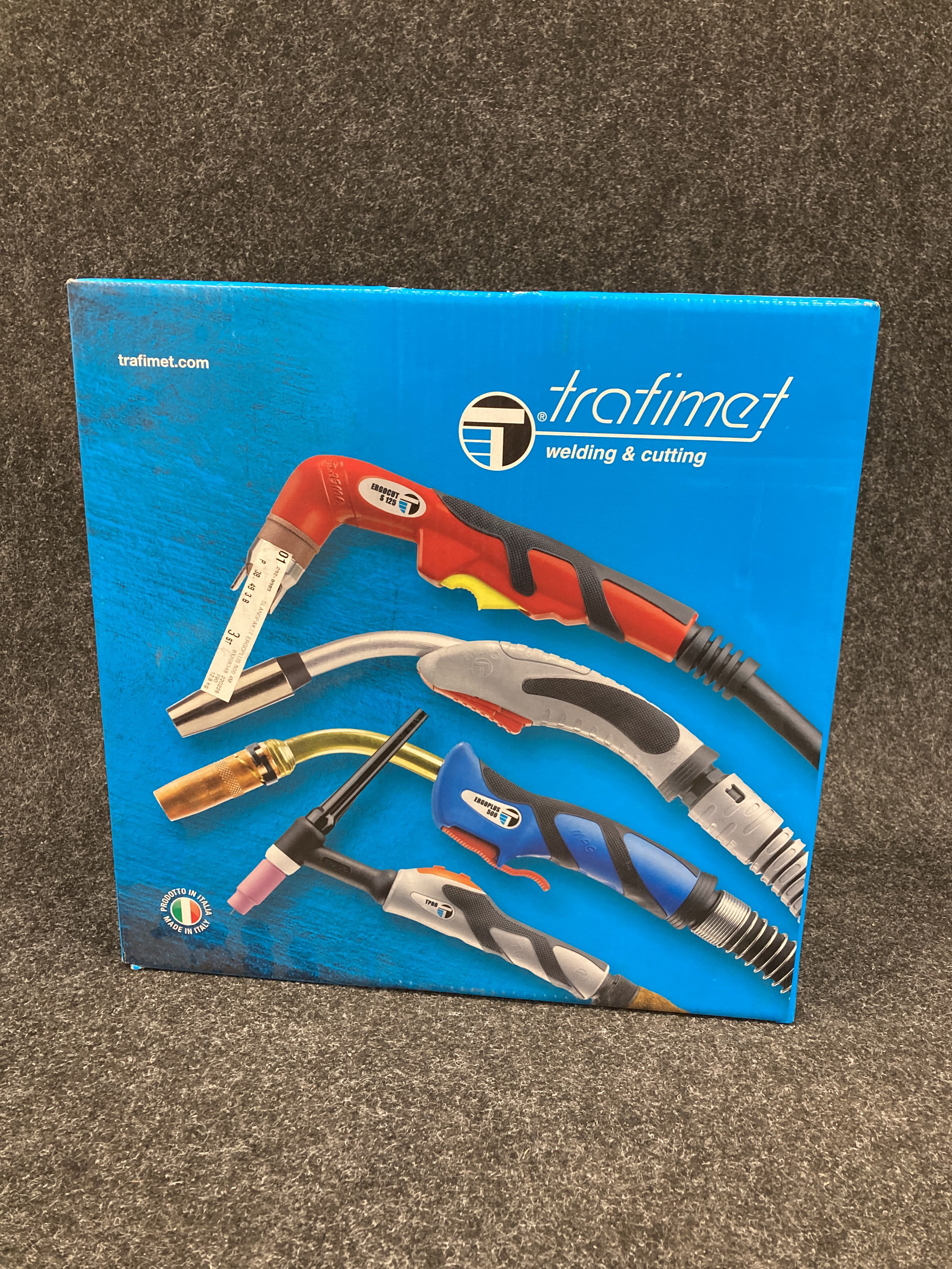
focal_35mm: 28
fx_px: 1027
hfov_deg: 49.7
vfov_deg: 63.4
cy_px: 634
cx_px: 476
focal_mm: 3.99
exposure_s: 1/60
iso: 200
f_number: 1.8
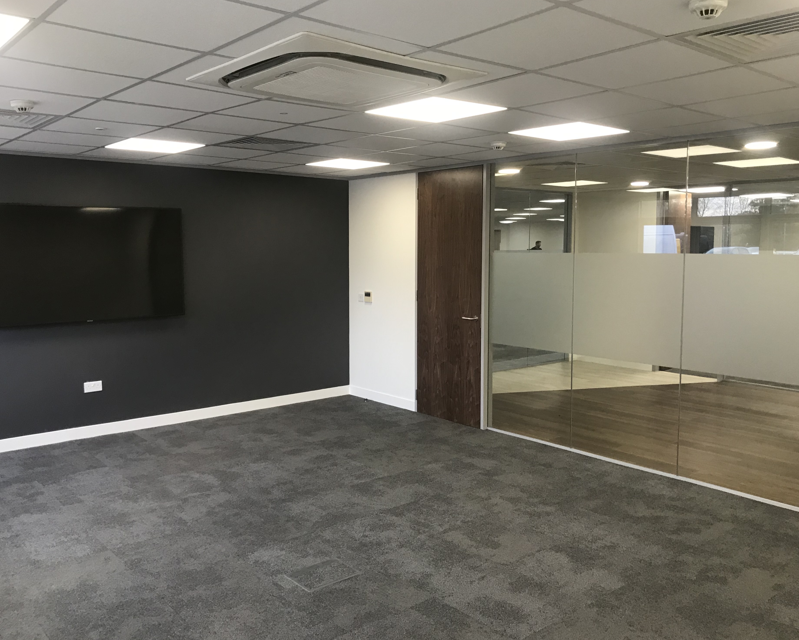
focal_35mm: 30
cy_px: 316
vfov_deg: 48.5
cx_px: 382
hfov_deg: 58.7
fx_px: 709
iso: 32
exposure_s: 1/33
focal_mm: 3.99
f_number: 1.8
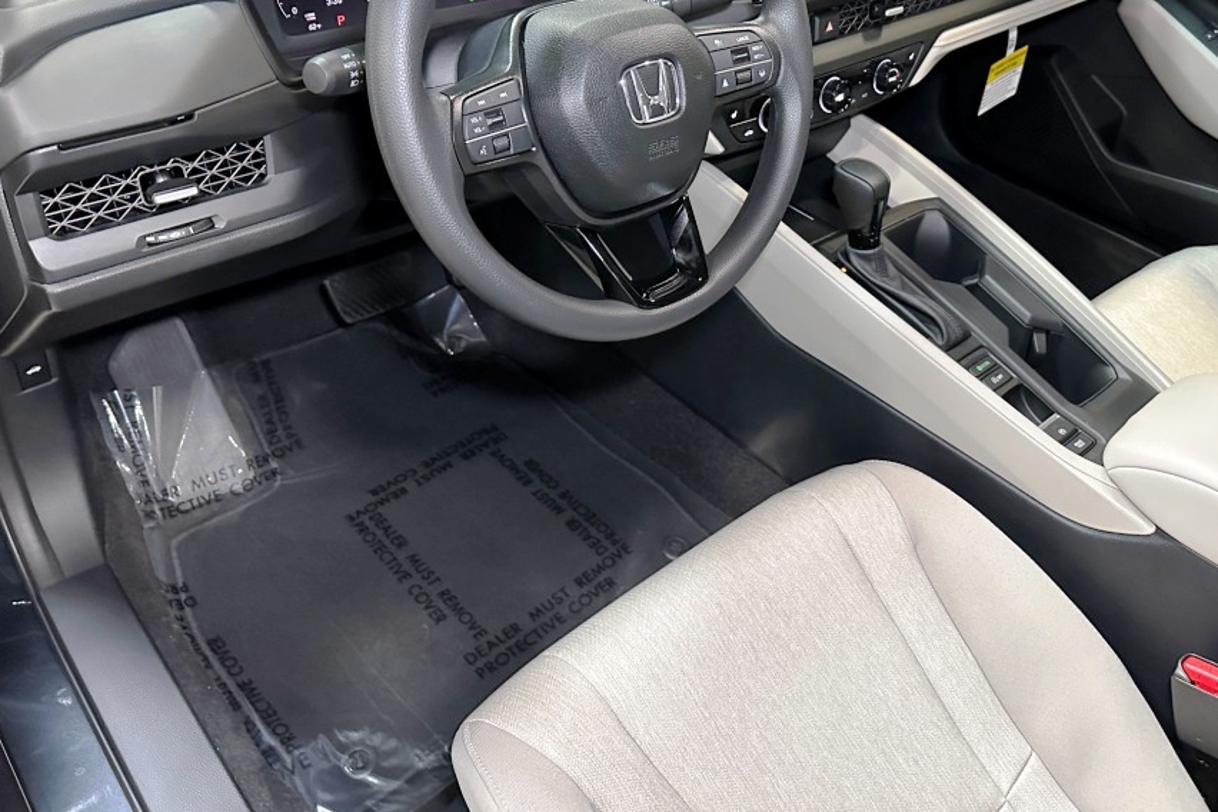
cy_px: 272
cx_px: 690
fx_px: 1015
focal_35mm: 30
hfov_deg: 61.7
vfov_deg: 43.0
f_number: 1.78
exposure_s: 1/40
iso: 800
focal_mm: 6.86
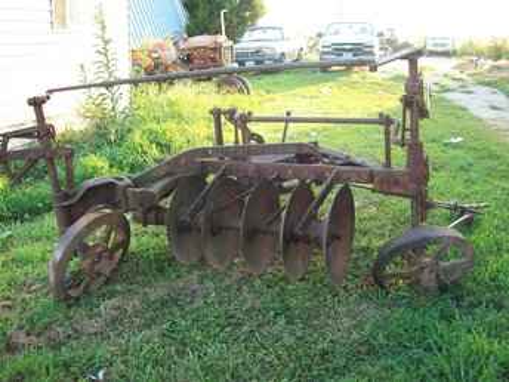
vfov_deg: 39.7
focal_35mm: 36
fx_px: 529
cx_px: 254
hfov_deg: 51.4
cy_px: 191
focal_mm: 6
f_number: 2.7
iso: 80
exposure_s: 1/50
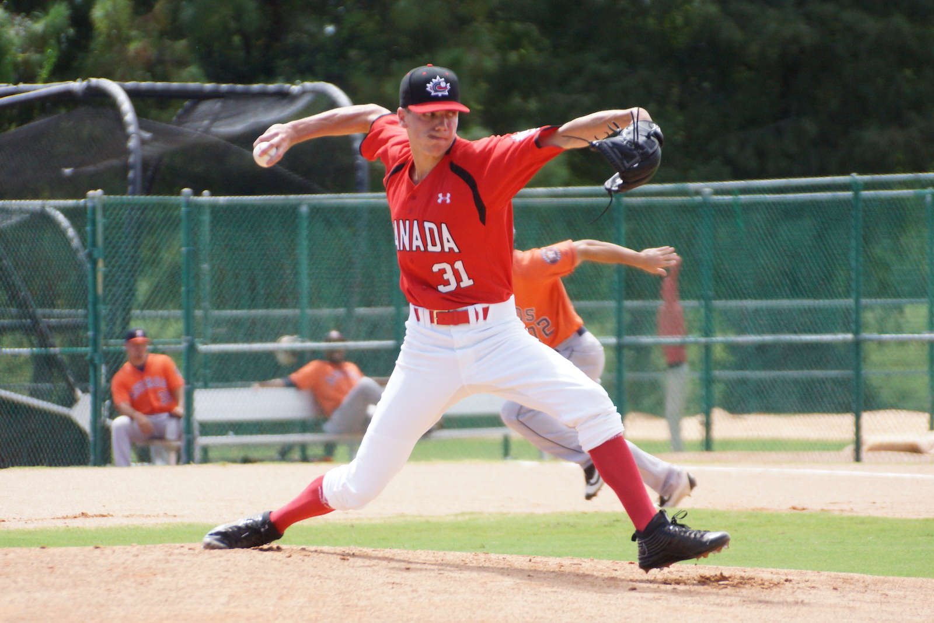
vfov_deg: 4.6
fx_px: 7783
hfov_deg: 6.9
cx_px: 467
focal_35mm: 300
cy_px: 312
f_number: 5
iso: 1250
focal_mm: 200
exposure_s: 1/2000
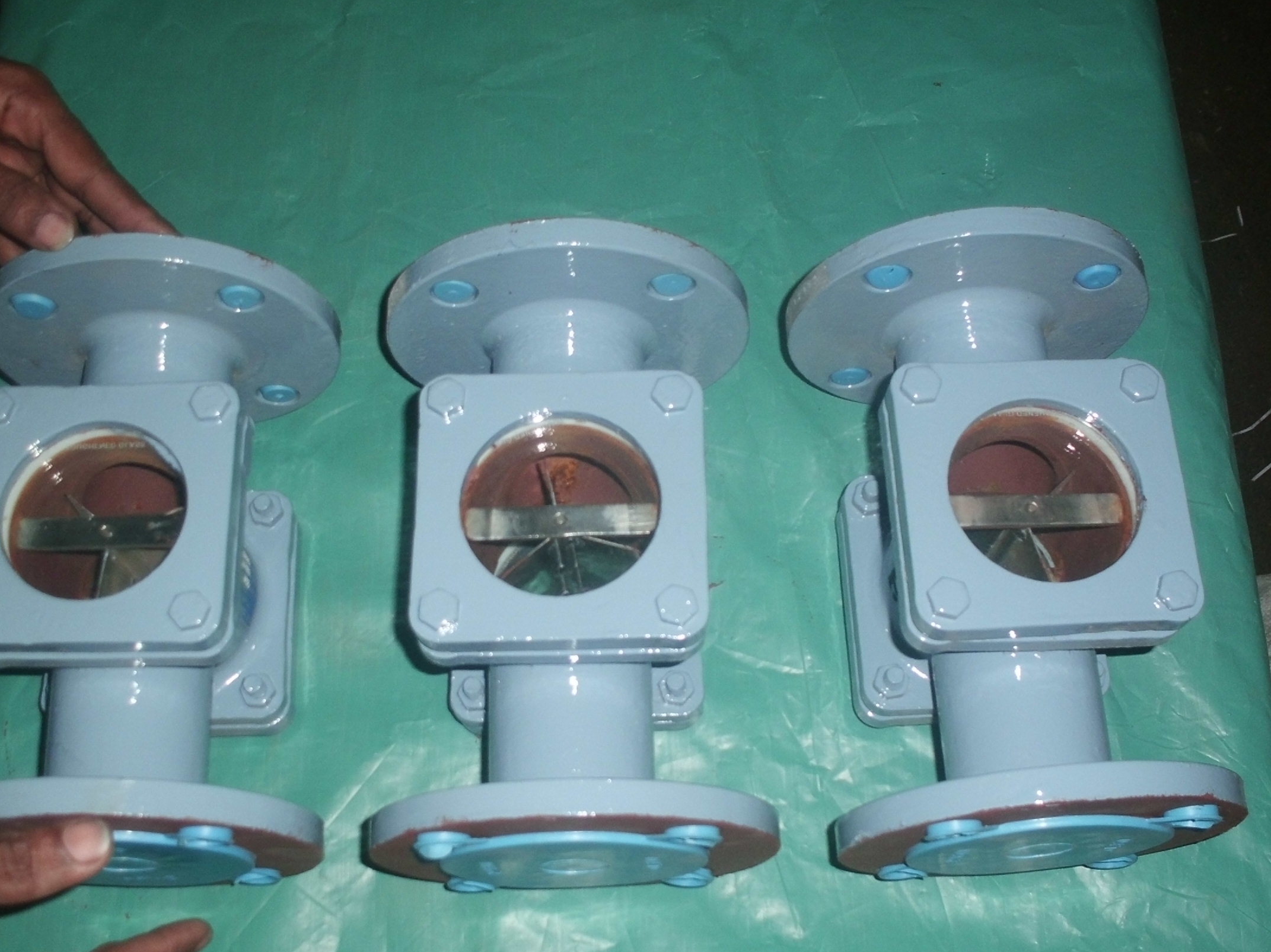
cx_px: 626
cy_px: 537
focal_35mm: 43
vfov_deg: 33.5
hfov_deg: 43.9
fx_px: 1579
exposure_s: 1/60
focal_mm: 6.3
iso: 100
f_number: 2.9
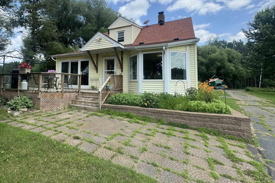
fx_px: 145
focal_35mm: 19
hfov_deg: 85.7
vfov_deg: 64.0
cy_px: 74
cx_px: 108
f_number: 2.2
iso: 40
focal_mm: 2.22
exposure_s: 1/652
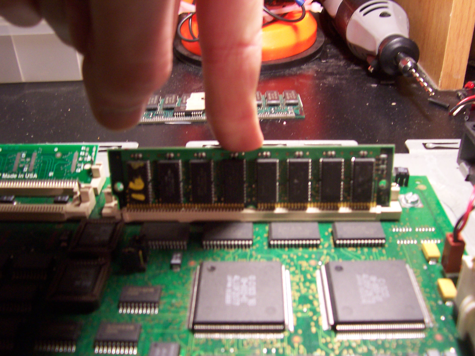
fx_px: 508
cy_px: 178
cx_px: 238
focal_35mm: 37
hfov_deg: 50.1
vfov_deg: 38.7
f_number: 2.8
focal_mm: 5.6
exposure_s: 1/20
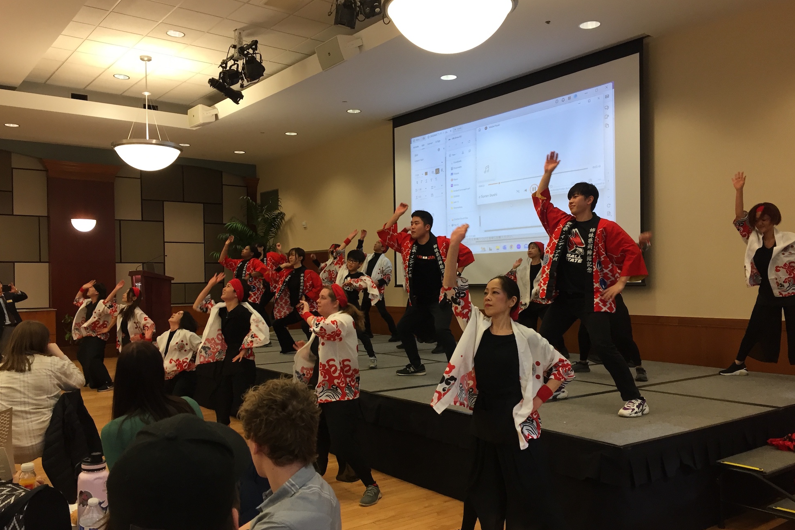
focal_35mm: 31
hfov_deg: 60.3
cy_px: 284
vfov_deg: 42.3
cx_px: 404
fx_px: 684
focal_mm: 4.15
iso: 40
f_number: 2.2
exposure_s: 1/30
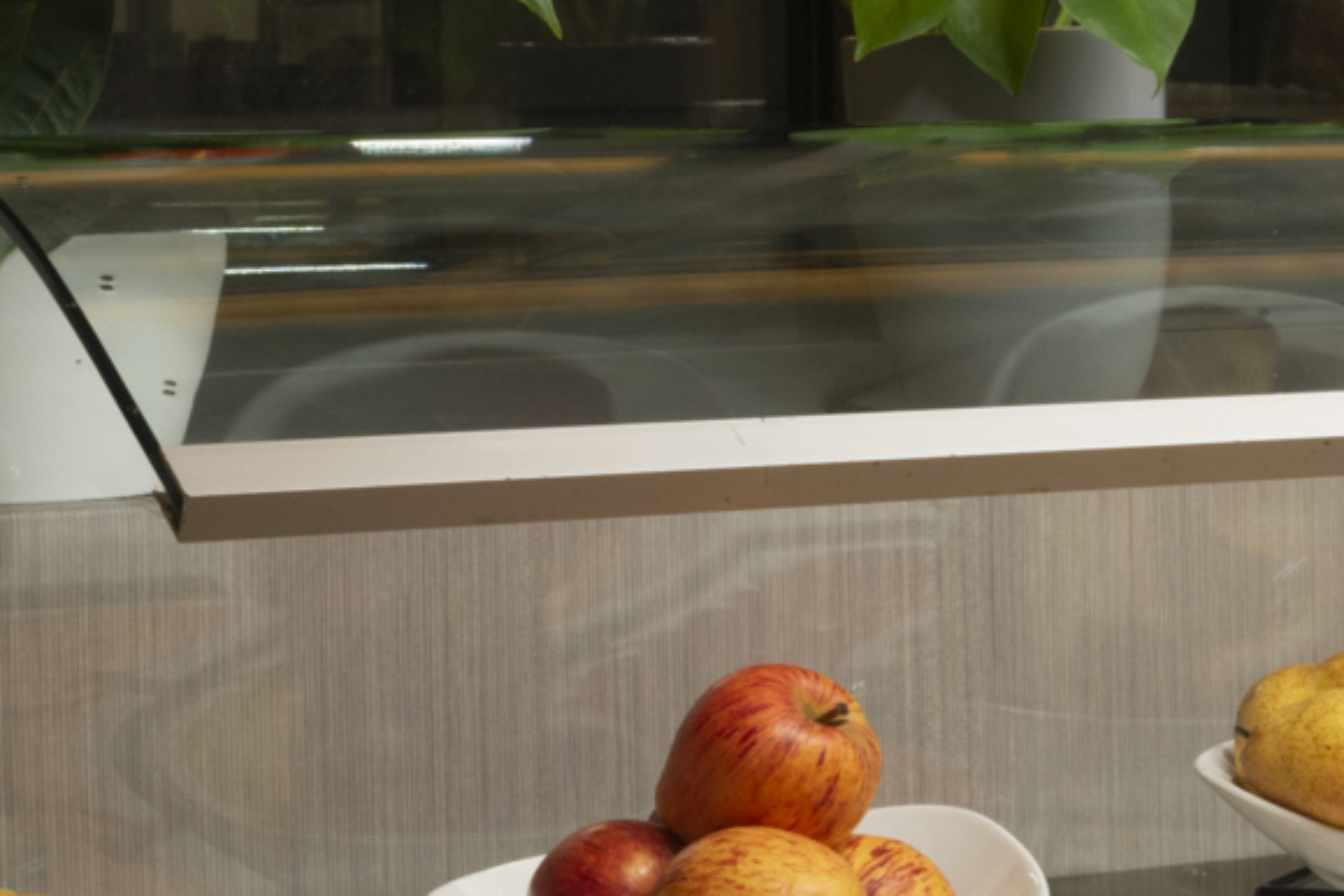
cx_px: 1613
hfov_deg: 16.2
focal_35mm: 121
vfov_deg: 11.2
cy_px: 995
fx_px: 4517
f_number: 16
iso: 640
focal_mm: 35
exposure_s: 1/5
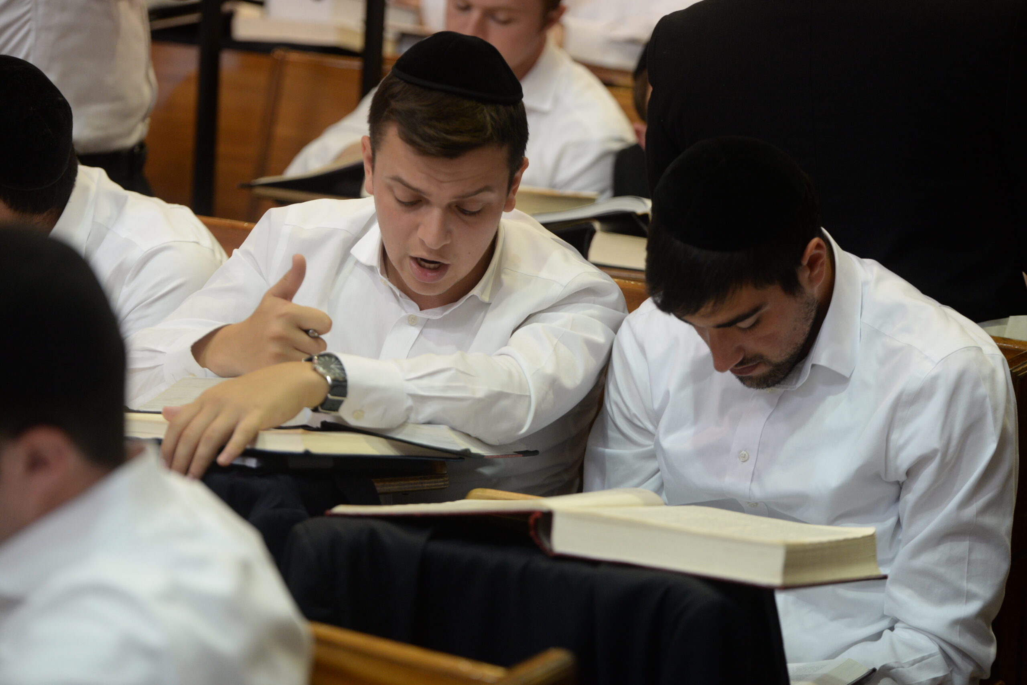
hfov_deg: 18.3
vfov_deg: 12.2
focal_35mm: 112
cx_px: 514
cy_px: 342
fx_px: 3195
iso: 1600
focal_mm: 112
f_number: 2.8
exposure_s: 1/640
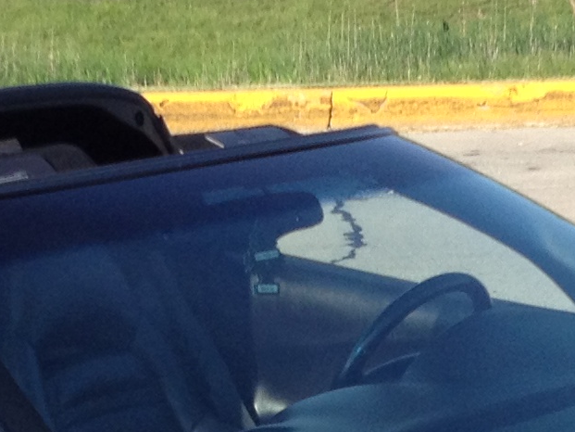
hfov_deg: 10.7
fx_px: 3057
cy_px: 742
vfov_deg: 7.8
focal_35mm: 184
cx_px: 465
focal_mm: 4.28
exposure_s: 1/756
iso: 50
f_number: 2.4
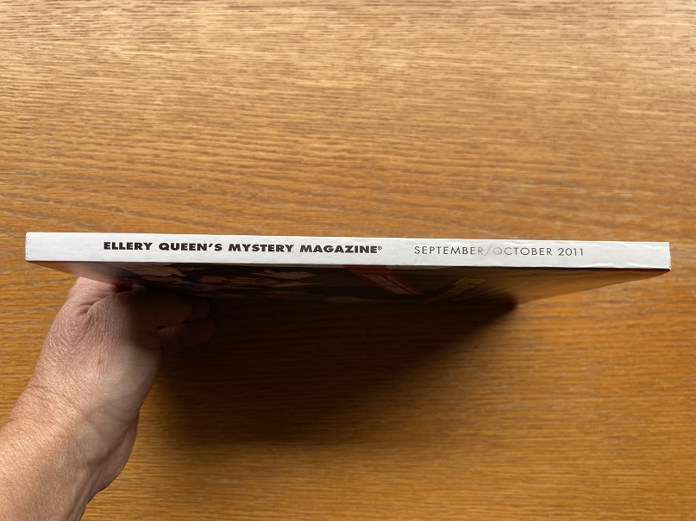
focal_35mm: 26
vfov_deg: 53.1
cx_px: 348
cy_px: 260
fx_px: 523
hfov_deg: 67.3
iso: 32
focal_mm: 4.25
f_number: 1.8
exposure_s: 1/121
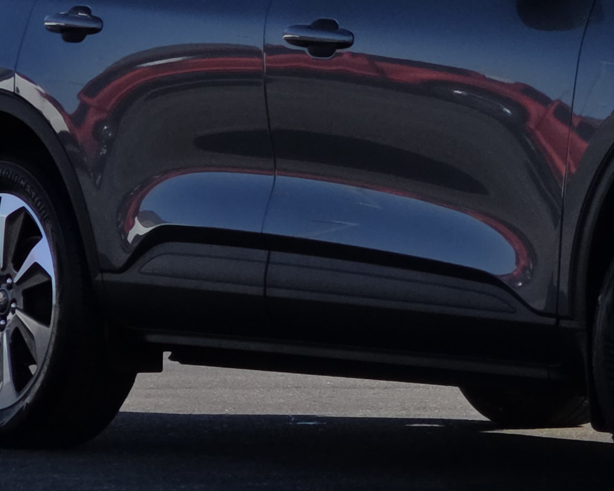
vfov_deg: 6.9
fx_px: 4070
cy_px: -66
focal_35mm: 224
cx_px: 754
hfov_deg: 8.5
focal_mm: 7
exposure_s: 1/904
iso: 25
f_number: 2.4
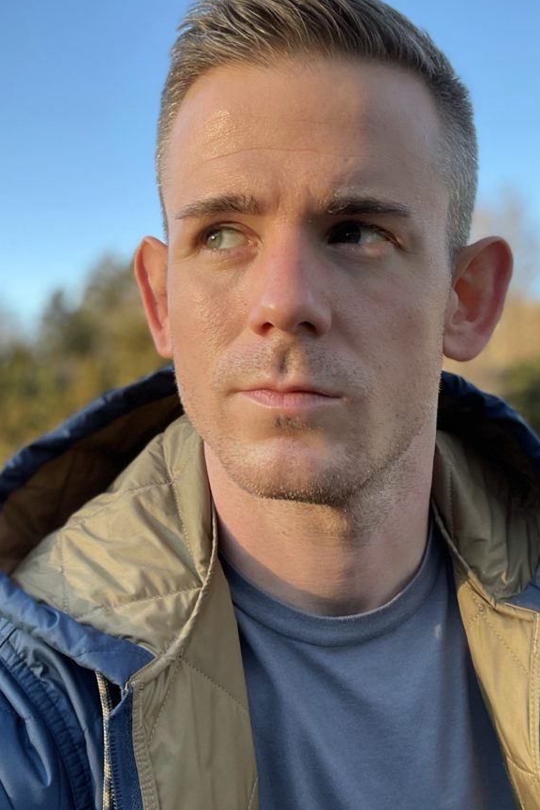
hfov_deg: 35.9
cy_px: 338
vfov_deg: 51.6
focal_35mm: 37
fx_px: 832
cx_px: 257
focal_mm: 2.71
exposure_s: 1/121
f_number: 2.2
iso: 32
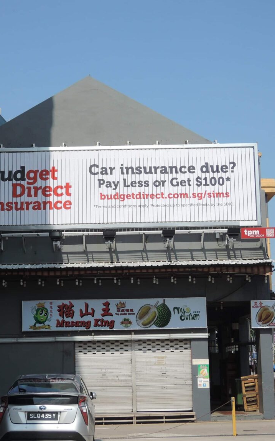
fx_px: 851
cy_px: 220
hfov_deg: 18.3
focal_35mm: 71
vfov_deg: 29.0
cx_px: 115
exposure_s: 1/800
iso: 80
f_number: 4
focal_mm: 10.7
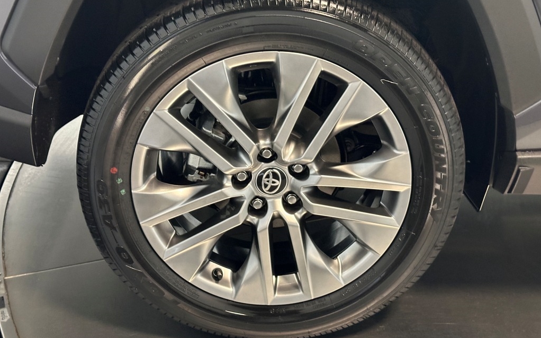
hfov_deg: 39.6
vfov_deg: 25.3
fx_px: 752
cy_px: 166
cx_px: 270
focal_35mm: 51
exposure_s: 1/30
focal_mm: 6.86
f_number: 1.78
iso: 500
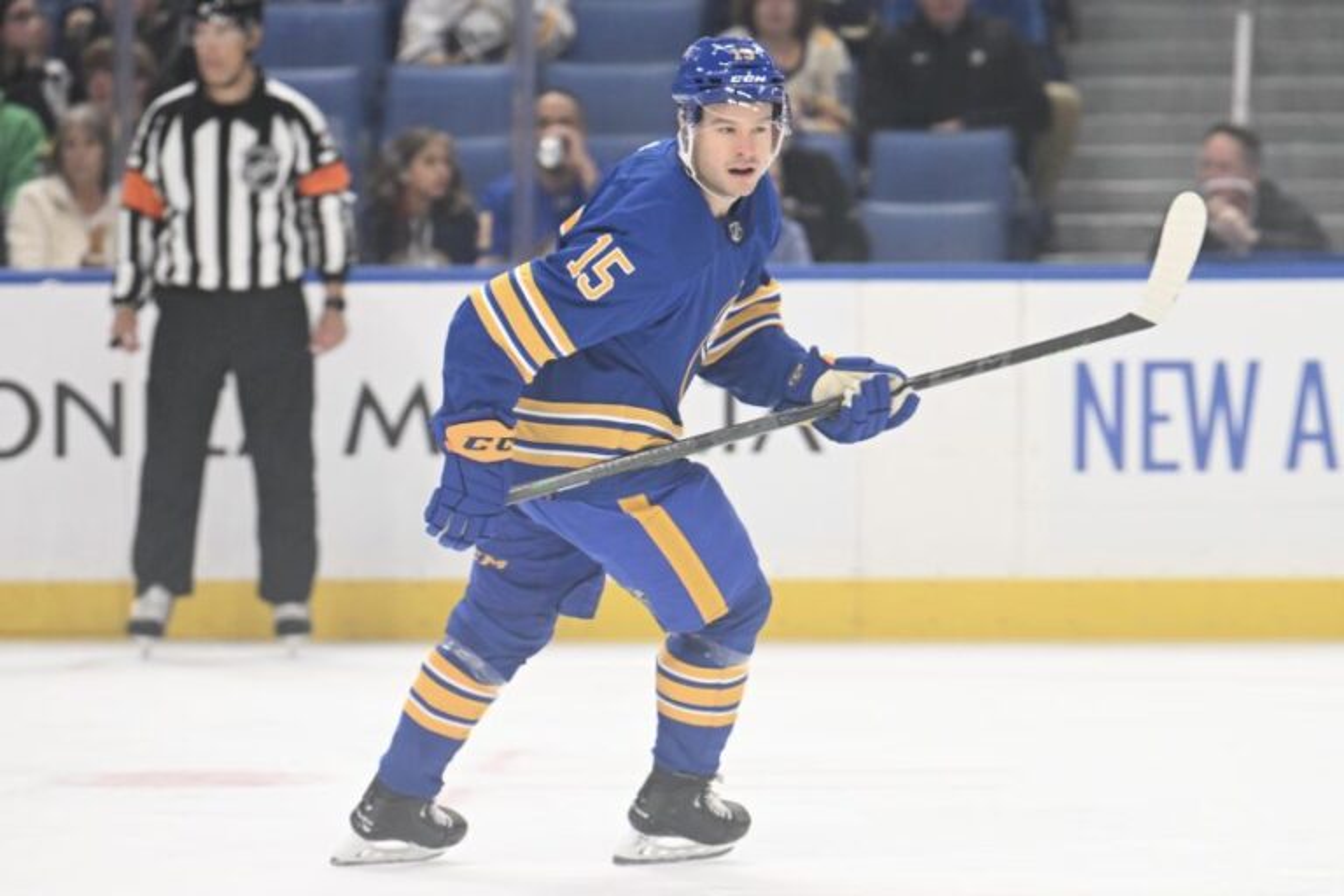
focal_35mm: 175
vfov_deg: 7.8
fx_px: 6533
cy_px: 448
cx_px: 672
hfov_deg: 11.7
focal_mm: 175
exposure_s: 1/1600
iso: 3200
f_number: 3.5
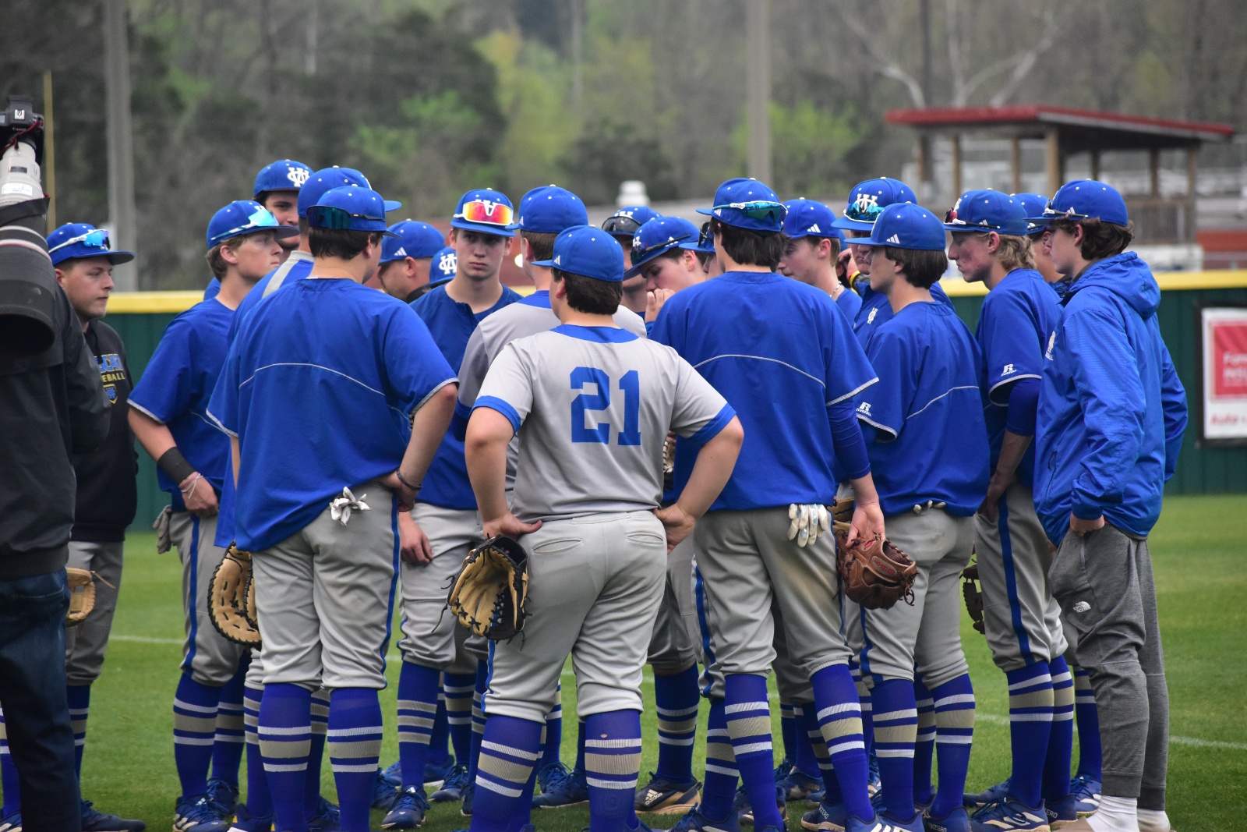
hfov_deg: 8.9
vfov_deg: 5.9
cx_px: 624
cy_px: 416
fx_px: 8054
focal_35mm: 232
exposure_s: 1/1000
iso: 2000
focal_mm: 155
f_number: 5
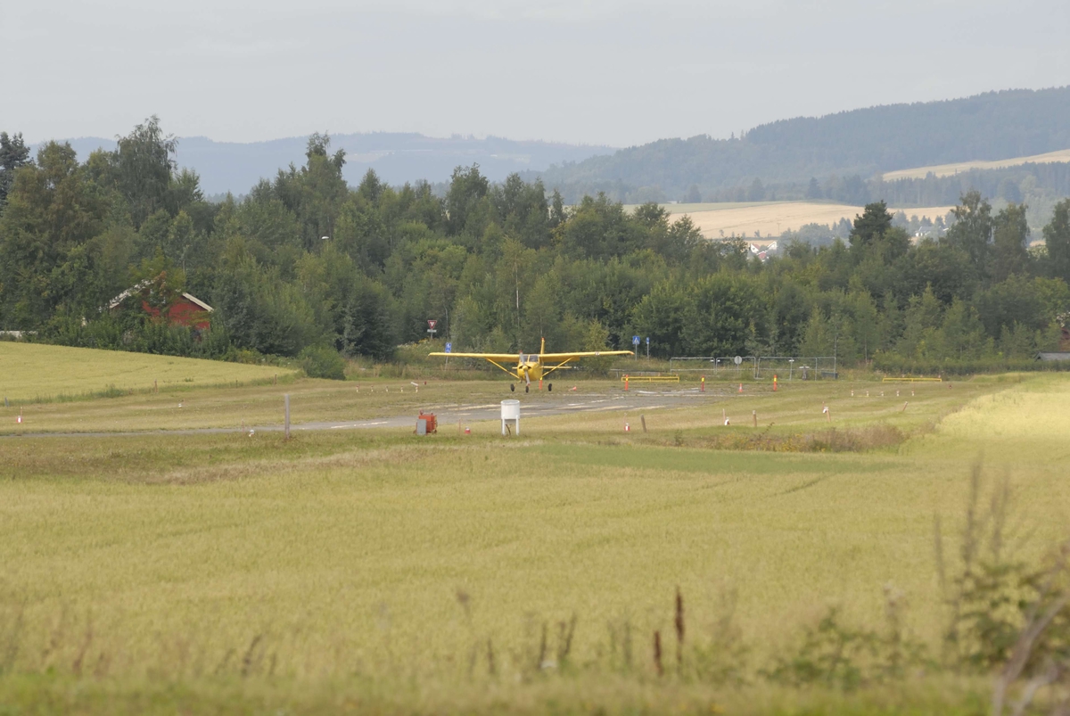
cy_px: 358
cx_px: 535
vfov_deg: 4.6
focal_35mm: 300
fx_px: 8926
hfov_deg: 6.9
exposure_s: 1/1000
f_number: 6.3
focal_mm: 200
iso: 400
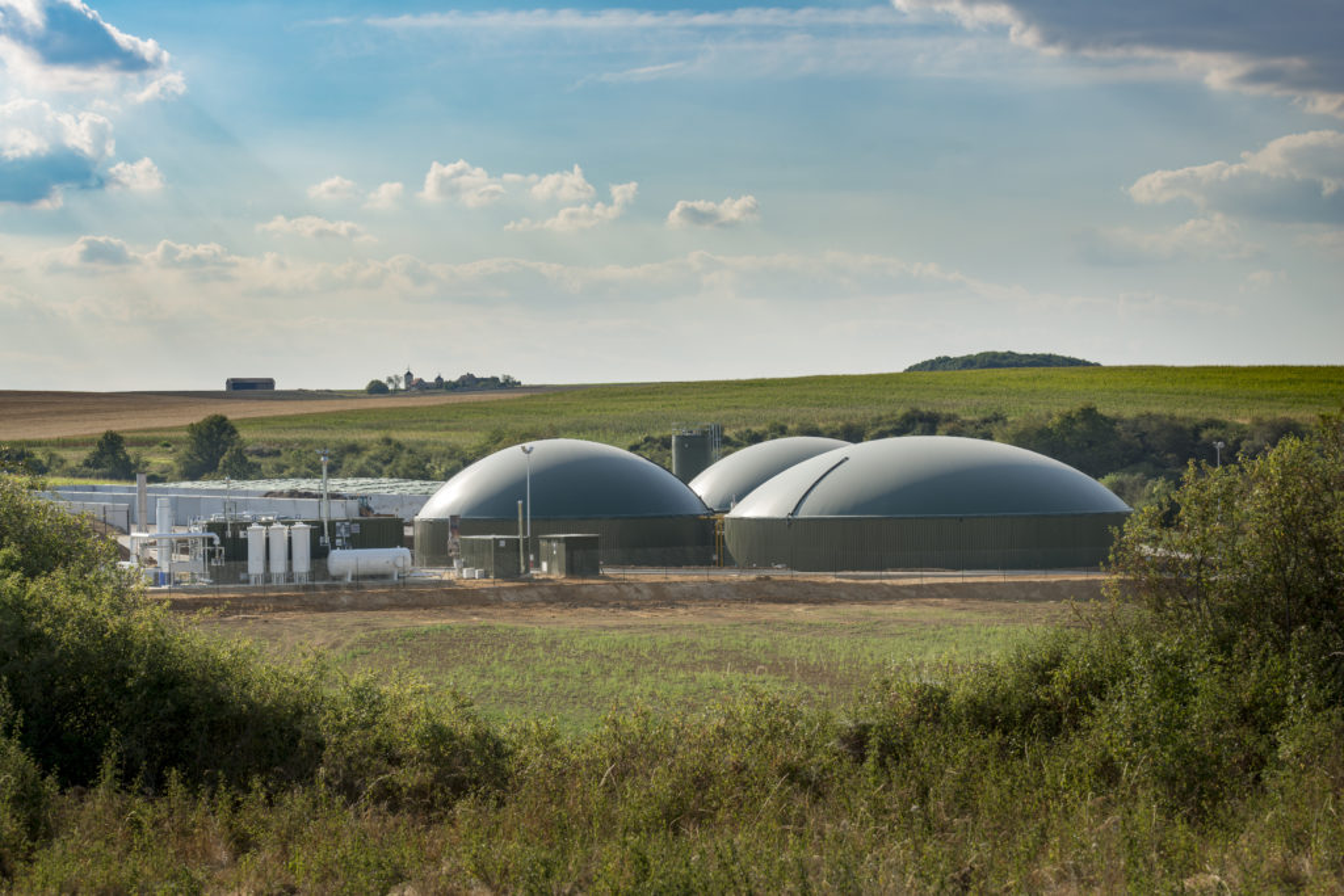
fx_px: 3062
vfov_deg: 16.7
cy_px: 448
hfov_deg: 24.8
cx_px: 672
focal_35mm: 82
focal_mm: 82
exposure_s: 1/500
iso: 100
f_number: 8
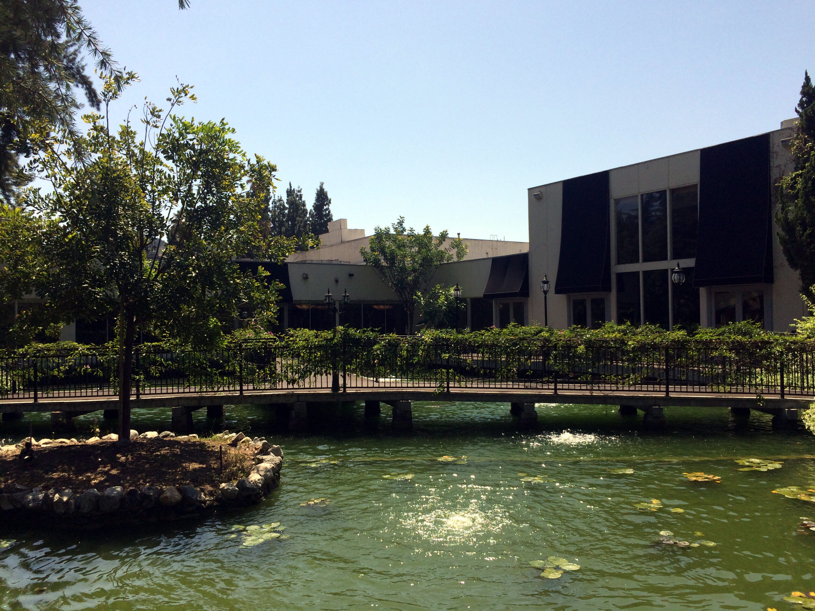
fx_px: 683
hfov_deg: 61.7
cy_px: 306
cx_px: 408
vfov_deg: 48.2
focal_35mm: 29
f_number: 2.2
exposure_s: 1/2740
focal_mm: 4.15
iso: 32
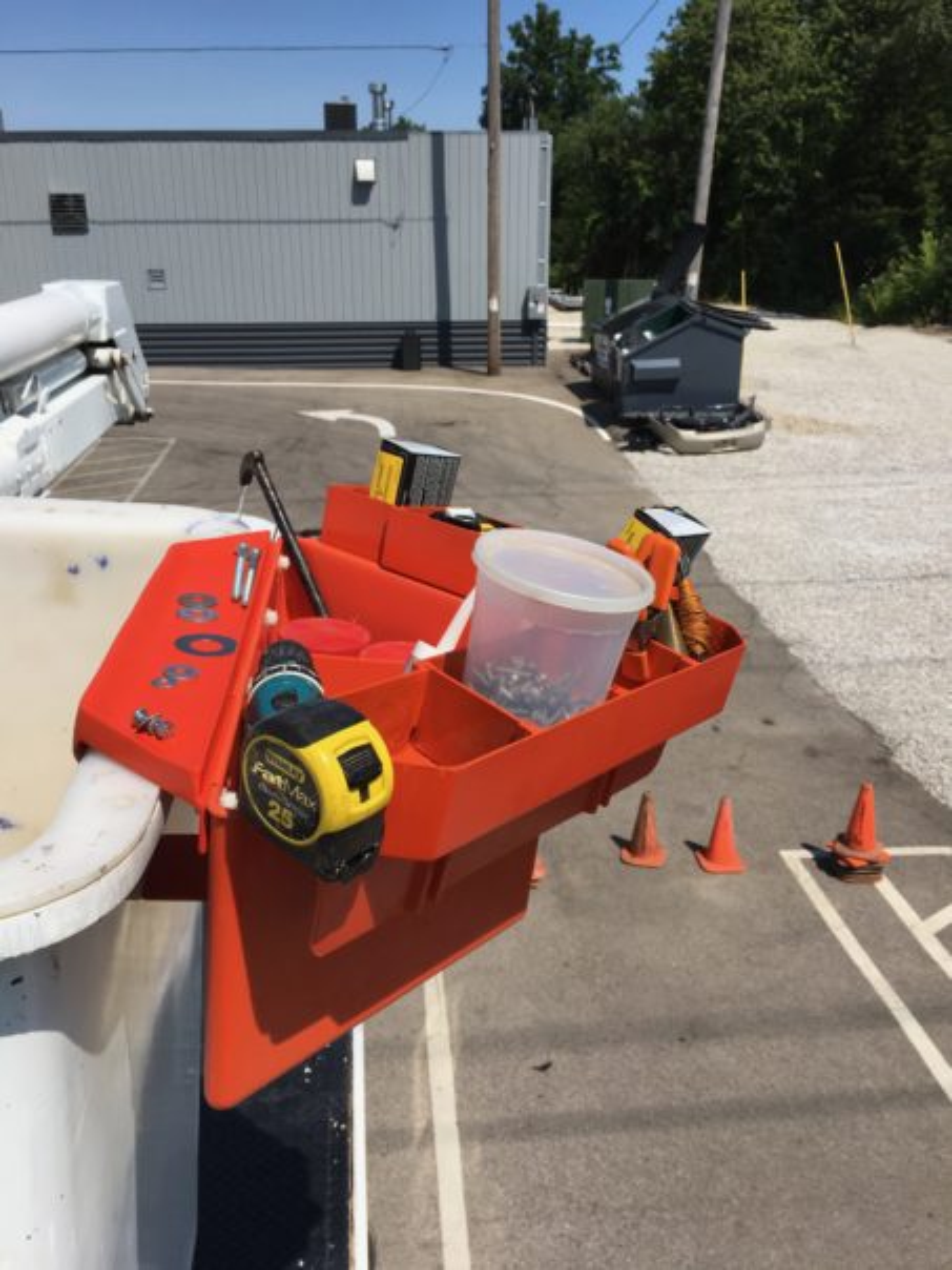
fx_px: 1063
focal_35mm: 29
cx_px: 476
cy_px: 635
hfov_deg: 48.2
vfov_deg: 61.7
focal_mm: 4.15
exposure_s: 1/2653
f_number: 2.2
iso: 25
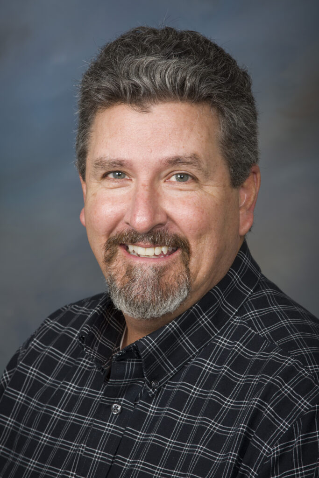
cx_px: 160
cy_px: 239
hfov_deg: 6.9
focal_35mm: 200
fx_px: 2657
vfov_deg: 10.3
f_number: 18
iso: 200
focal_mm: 200
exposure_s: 1/160
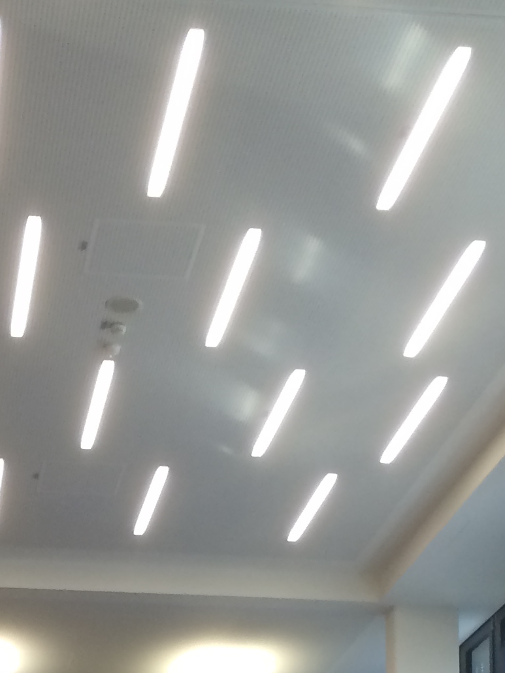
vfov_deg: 18.9
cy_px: 910
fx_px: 1848
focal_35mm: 95
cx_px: 38
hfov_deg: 15.4
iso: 40
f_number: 2.2
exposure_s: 1/30
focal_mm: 4.12
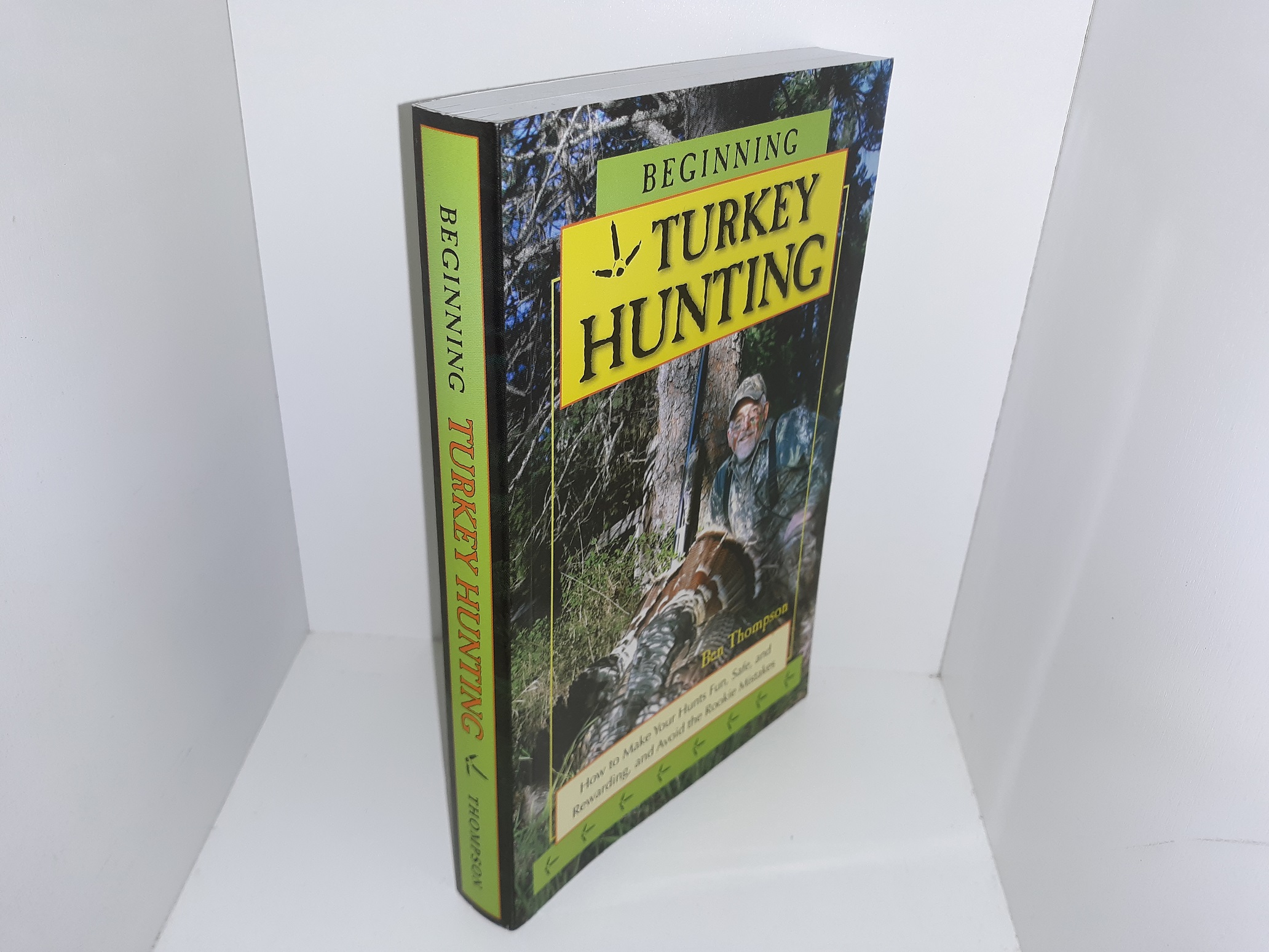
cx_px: 634
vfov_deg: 49.7
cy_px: 476
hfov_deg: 63.4
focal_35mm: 28
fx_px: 1026
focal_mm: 3.7
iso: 40
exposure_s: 1/128
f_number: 1.7
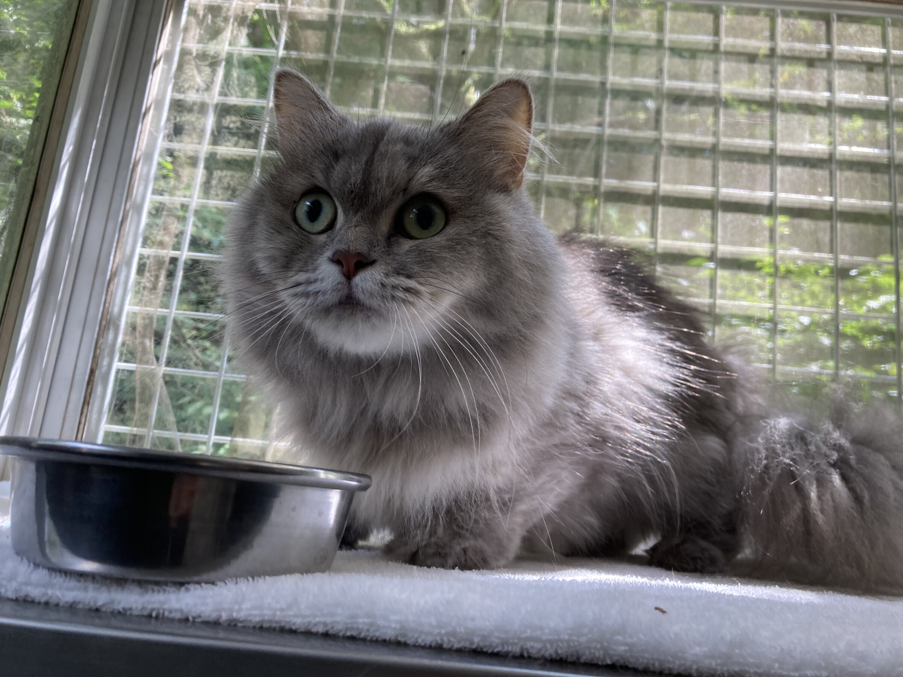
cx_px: 452
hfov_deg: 63.4
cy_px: 338
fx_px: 730
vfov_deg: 49.7
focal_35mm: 28
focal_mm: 3.99
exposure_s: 1/121
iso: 40
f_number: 1.8
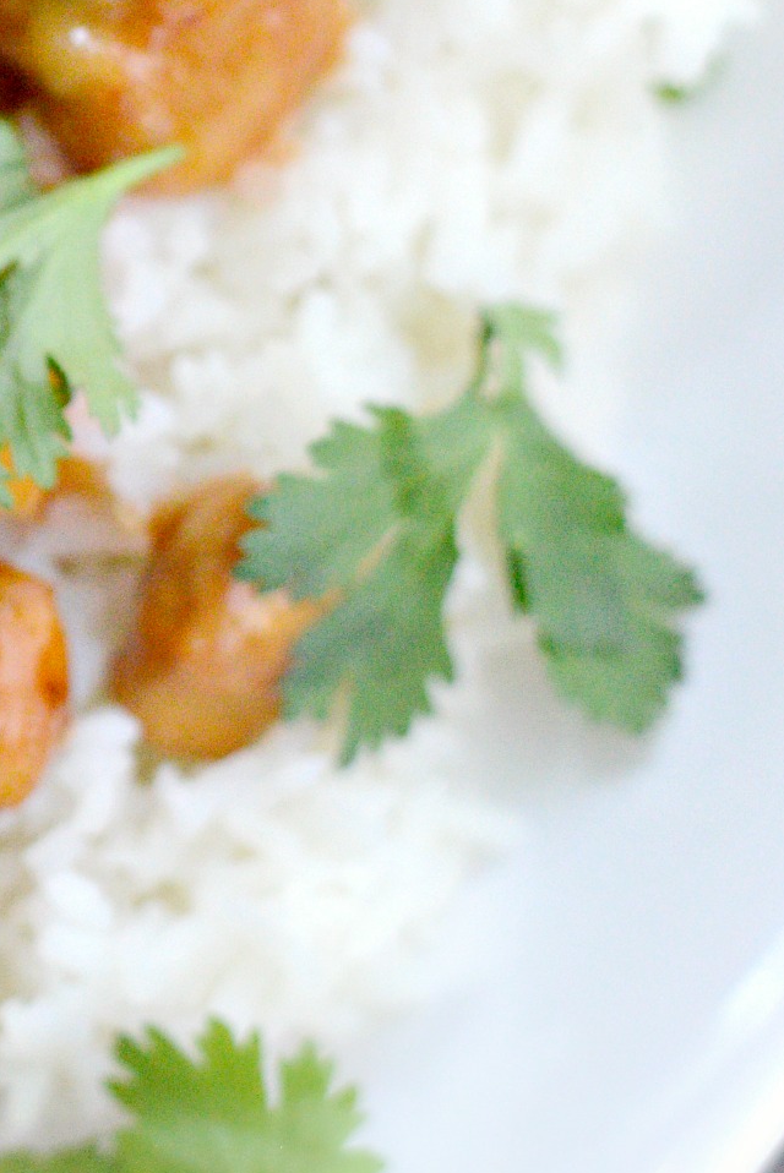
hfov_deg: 7.8
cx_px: -371
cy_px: 252
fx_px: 5643
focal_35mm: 173
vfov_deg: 11.8
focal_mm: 50
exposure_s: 1/1000
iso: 3200
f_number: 3.2
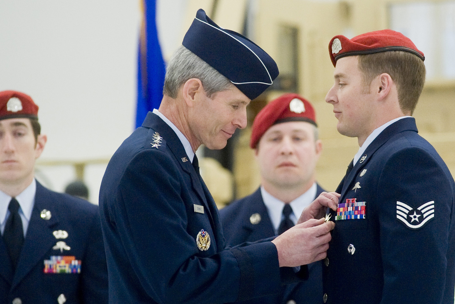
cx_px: 301
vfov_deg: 3.2
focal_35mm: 436
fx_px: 5511
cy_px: 220
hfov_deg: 4.7
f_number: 4
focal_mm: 300
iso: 3200
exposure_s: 1/200
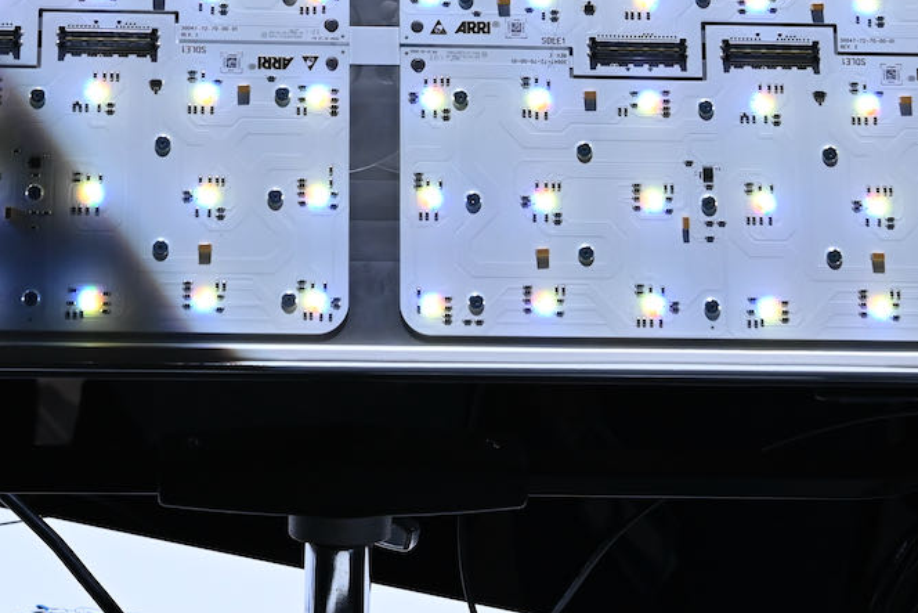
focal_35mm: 81
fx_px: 2066
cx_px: 319
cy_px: 89
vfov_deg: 16.7
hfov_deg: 24.9
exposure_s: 1/800
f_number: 5.6
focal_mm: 28
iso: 1250
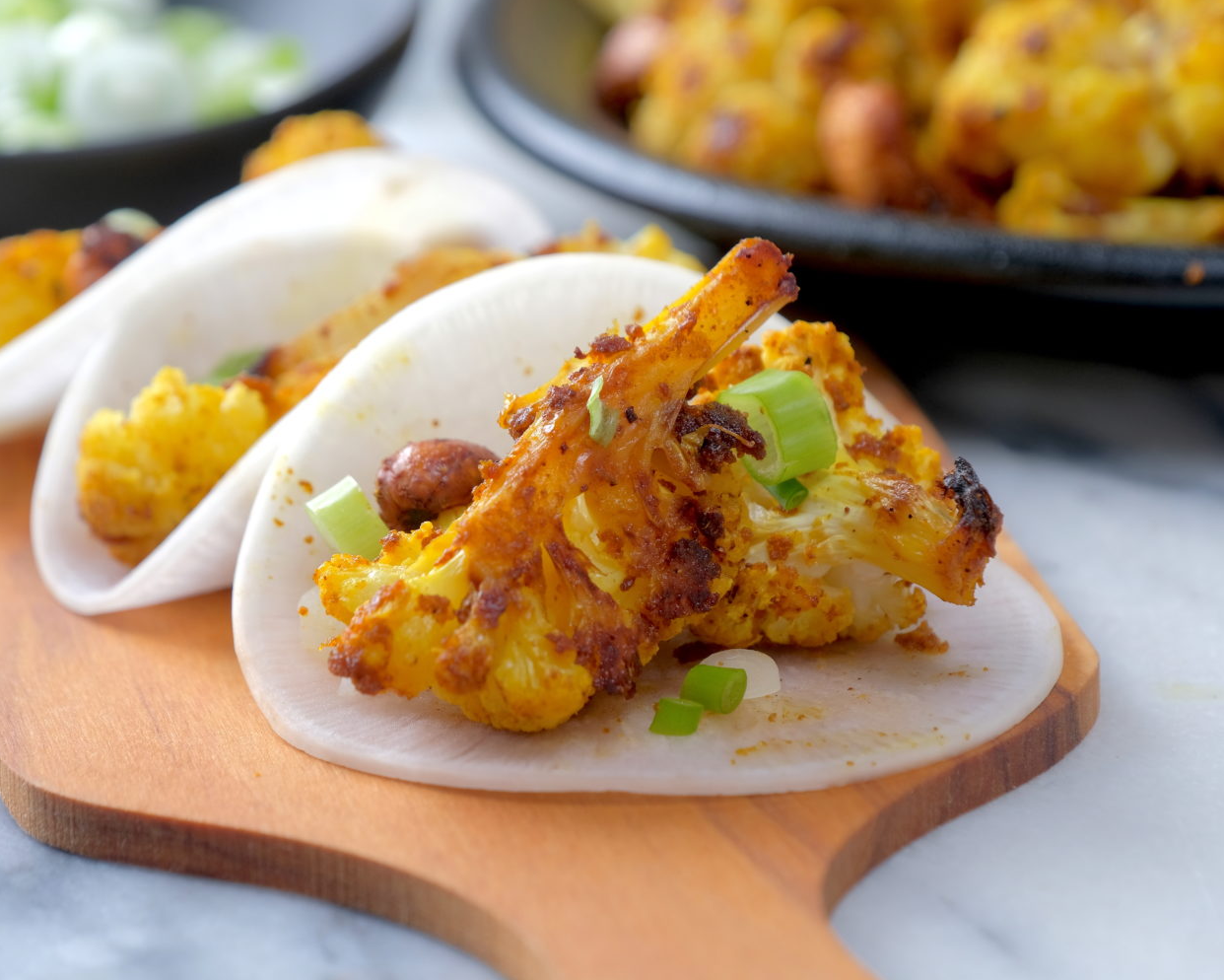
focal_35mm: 230
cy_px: 488
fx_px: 8333
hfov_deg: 8.4
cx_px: 578
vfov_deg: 6.7
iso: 250
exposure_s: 1/160
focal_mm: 135
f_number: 7.1
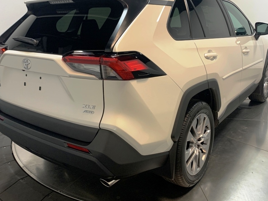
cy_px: 86
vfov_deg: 41.7
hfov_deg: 54.0
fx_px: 263
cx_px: 129
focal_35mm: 34
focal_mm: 4.25
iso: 200
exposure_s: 1/60
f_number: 1.8
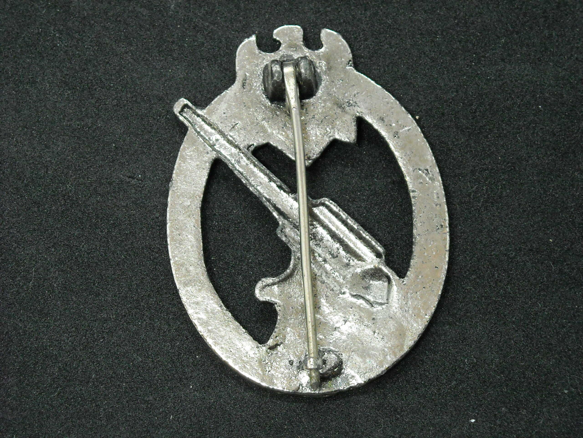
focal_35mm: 105
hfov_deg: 18.7
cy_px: 219
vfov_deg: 14.1
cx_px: 292
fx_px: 1768
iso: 400
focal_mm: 17.1
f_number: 4.7
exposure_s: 1/20
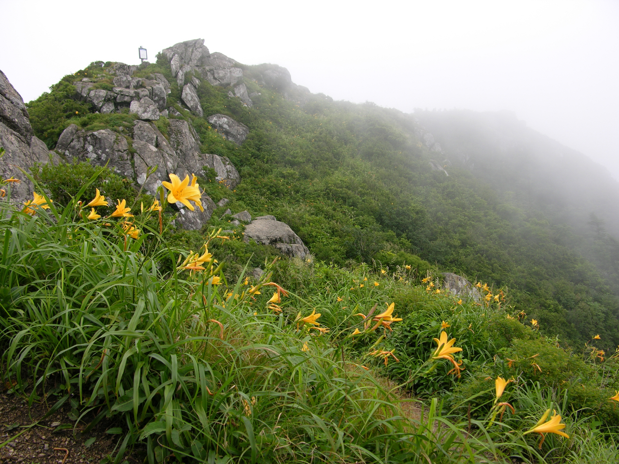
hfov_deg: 52.6
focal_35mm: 35
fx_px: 626
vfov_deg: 40.7
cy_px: 232
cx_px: 310
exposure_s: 1/136
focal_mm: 8.9
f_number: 3.5
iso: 50
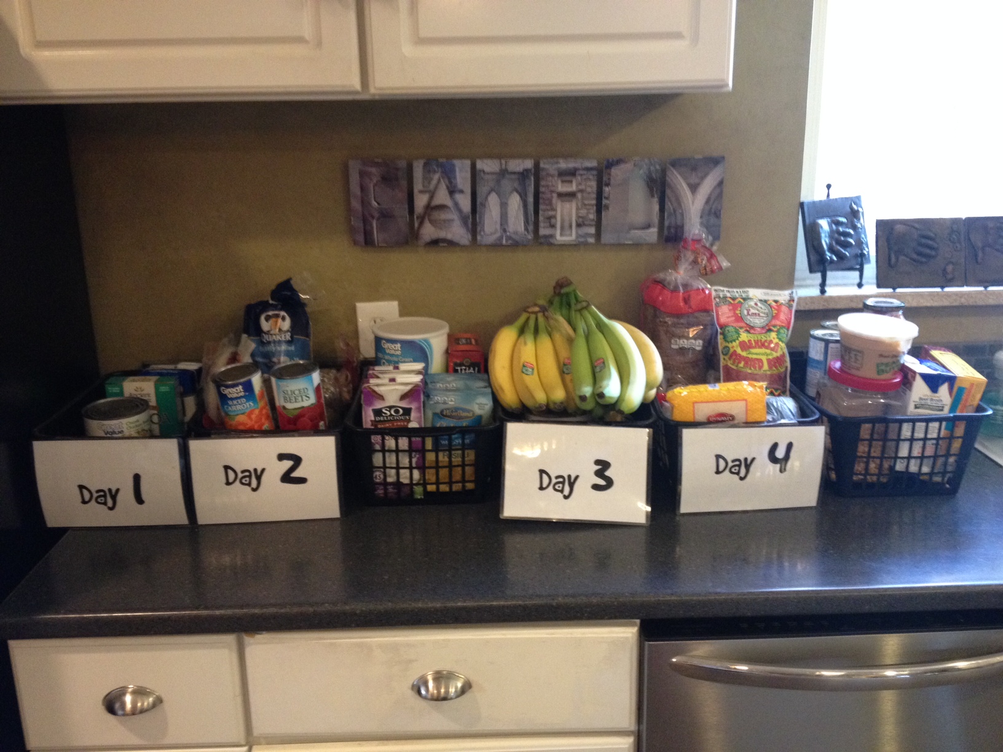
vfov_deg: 40.7
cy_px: 376
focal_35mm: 35
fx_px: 1014
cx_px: 502
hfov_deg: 52.6
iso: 320
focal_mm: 4.28
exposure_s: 1/20
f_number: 2.4
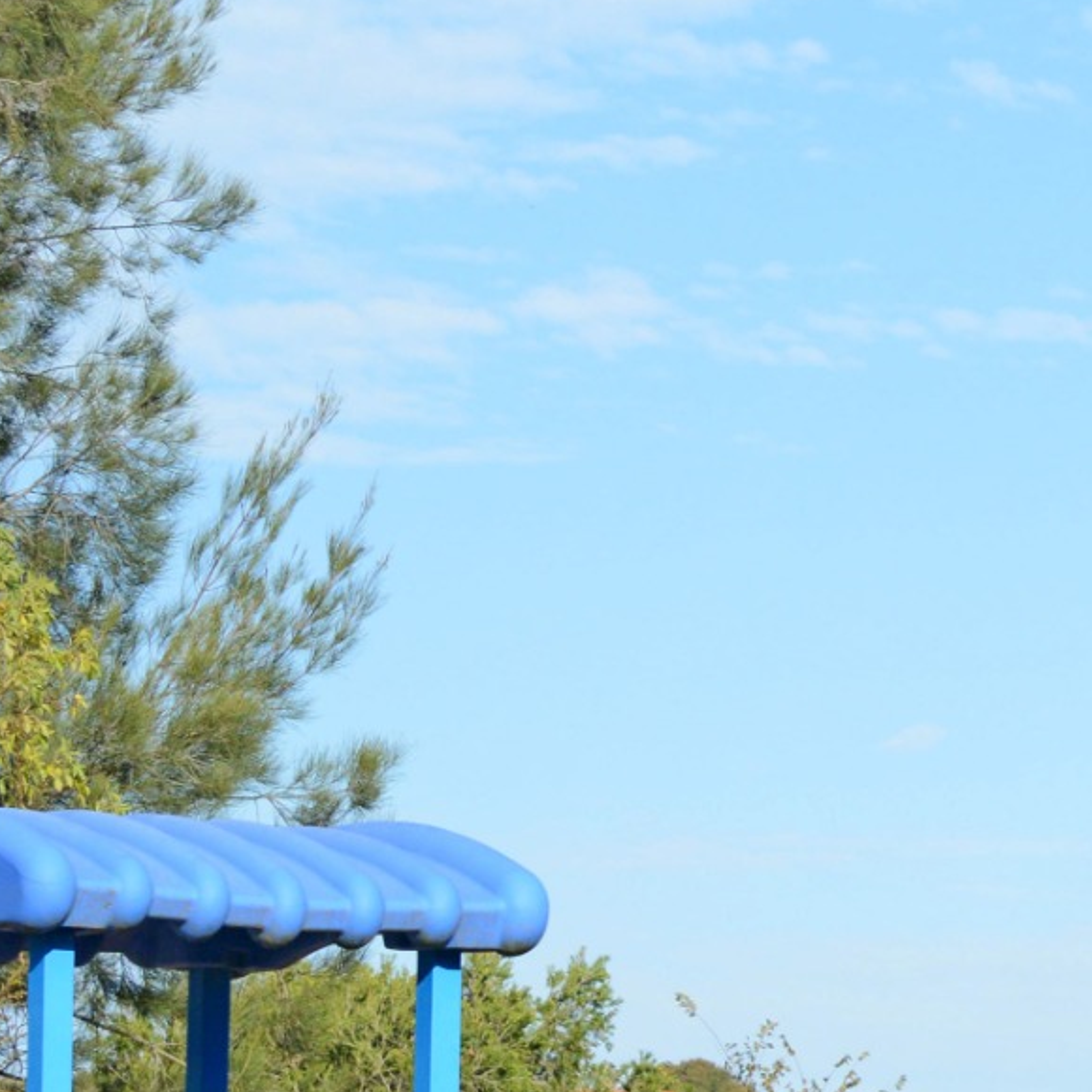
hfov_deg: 5.7
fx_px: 10707
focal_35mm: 300
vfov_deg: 5.8
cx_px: 2193
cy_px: 1233
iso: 800
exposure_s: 1/2000
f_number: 9
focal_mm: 80
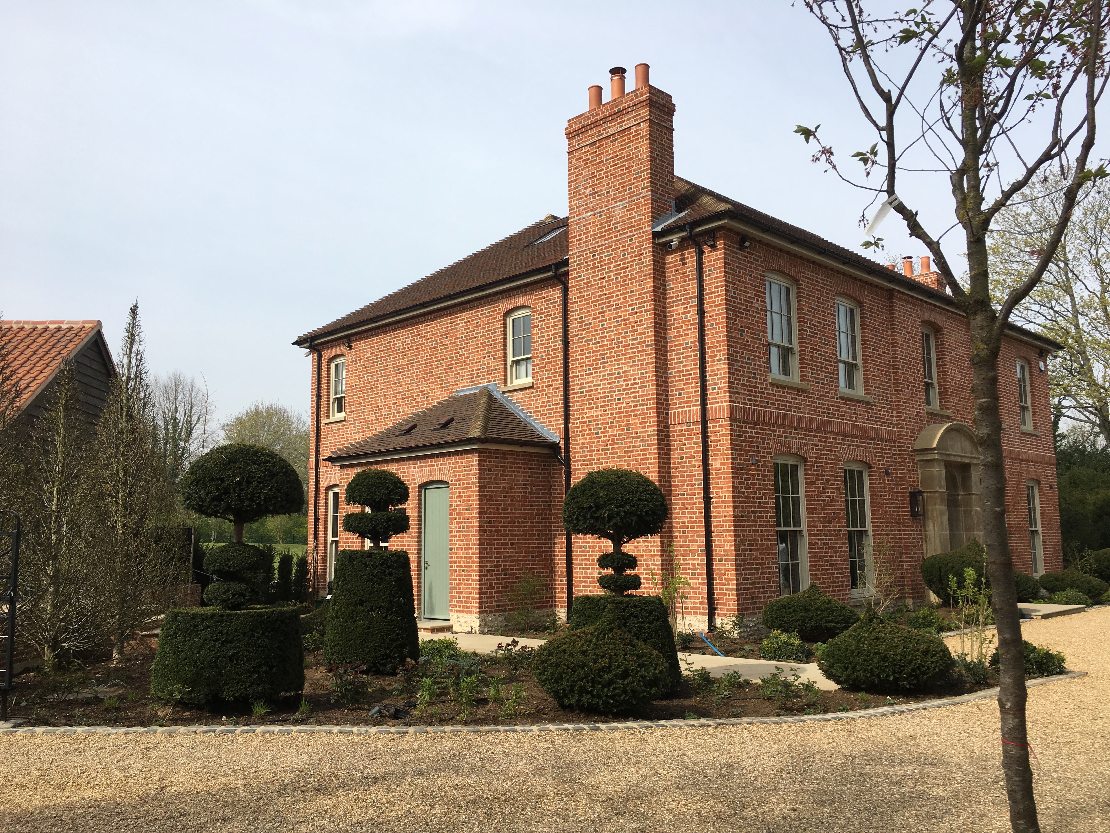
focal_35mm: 29
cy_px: 416
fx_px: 930
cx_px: 555
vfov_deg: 48.2
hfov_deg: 61.7
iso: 25
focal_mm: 4.15
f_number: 2.2
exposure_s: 1/1603
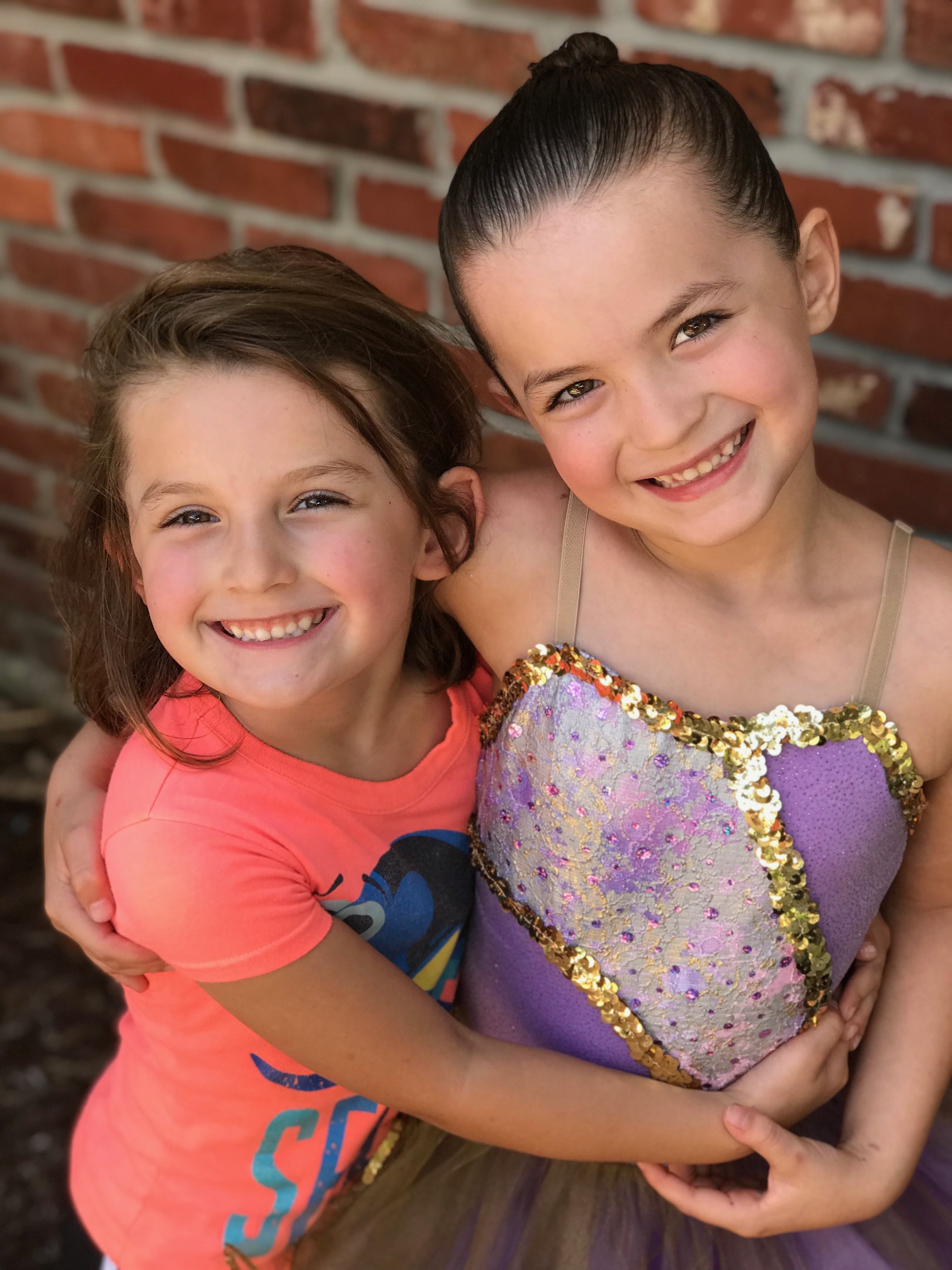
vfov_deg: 33.8
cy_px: 635
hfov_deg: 25.7
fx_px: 2090
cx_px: 476
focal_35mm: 57
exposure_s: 1/60
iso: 25
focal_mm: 6.6
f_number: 2.8
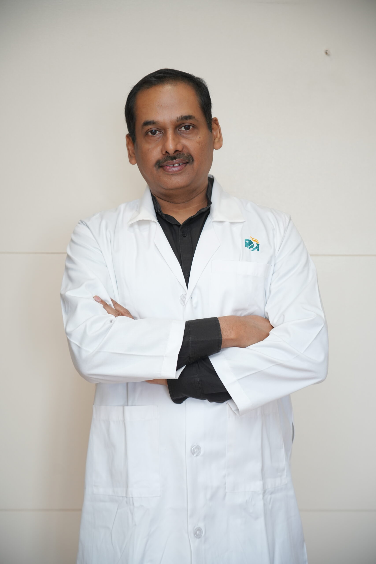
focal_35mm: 77
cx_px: 188
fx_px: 1206
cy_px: 282
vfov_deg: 26.3
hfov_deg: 17.7
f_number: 4
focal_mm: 77
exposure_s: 1/100
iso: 640
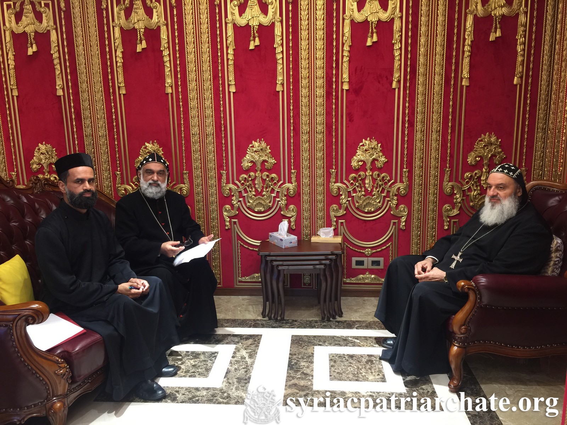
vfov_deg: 48.2
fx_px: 475
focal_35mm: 29
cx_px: 284
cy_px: 212
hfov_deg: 61.7
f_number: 2.2
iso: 40
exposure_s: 1/17
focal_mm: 4.15
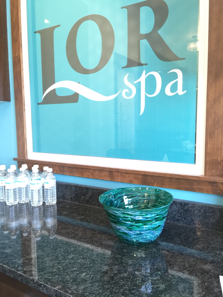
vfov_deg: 61.7
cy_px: 148
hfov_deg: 48.2
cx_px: 112
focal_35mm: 29
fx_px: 249
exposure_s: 1/15
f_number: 2.2
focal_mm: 4.15
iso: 50
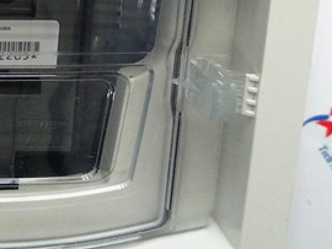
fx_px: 739
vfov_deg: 18.2
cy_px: -52
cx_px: 73
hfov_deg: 24.9
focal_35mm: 77
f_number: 2.2
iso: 320
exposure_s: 1/50
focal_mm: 3.83
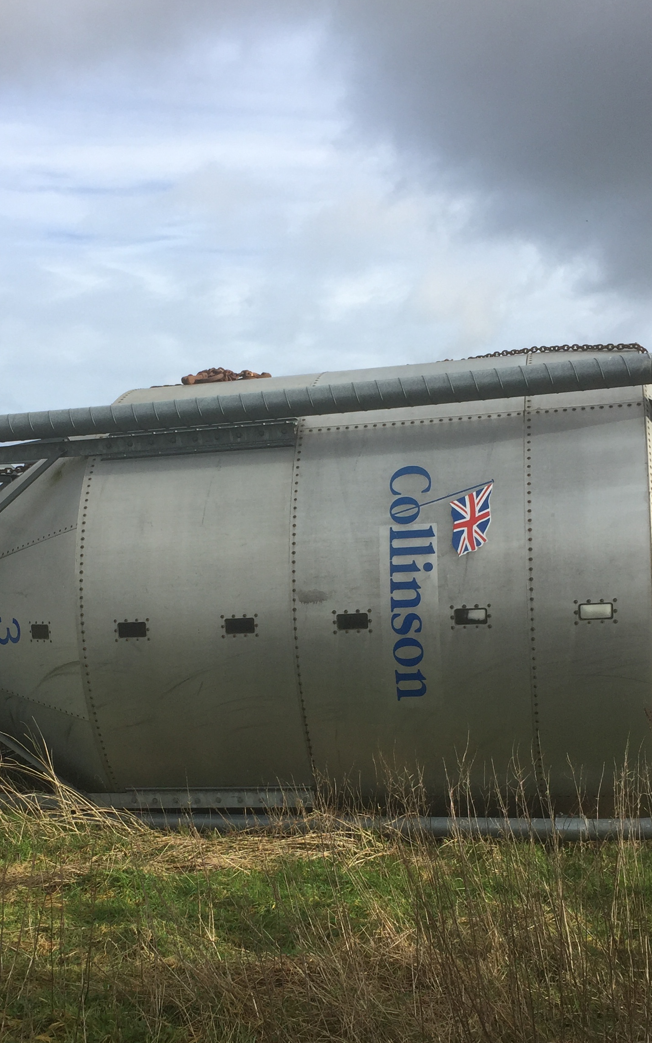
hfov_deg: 29.1
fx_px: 1251
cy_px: 672
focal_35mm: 44
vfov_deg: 44.8
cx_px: 252
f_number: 2.2
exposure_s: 1/1364
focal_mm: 4.15
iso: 32
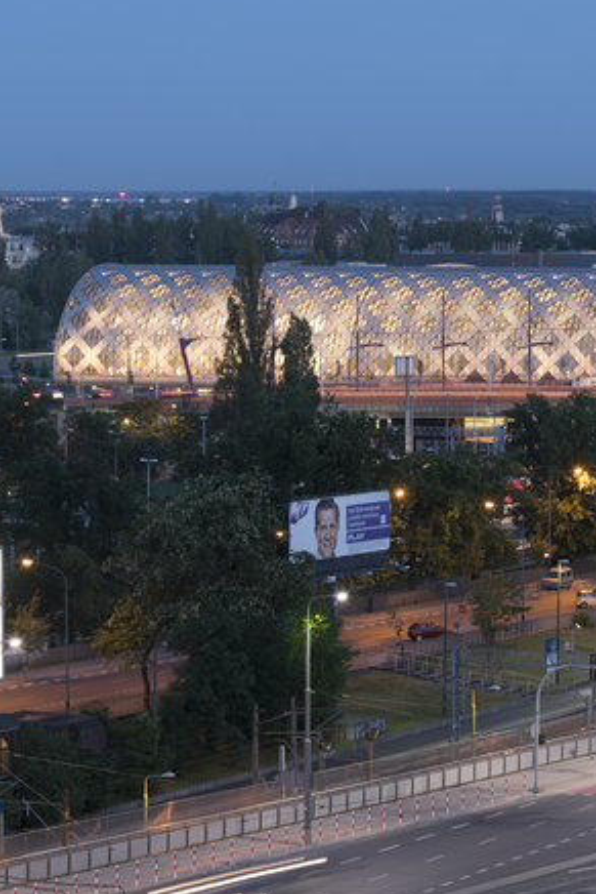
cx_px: 868
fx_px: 4069
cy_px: 241
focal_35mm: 164
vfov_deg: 12.5
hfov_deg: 8.2
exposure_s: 1.3
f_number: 5.6
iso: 200
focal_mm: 72
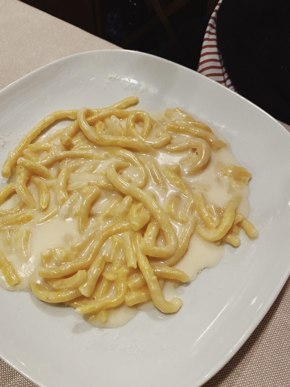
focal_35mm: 26
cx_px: 145
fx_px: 290
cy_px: 194
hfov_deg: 53.1
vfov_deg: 67.3
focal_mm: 4.25
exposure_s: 1/33
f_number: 1.8
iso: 400
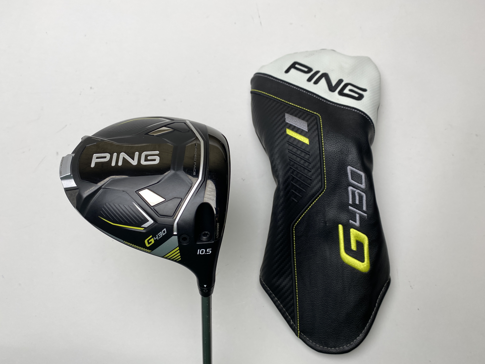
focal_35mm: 27
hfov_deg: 65.3
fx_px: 378
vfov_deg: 51.3
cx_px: 251
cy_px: 187
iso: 32
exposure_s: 1/364
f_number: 1.8
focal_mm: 4.25
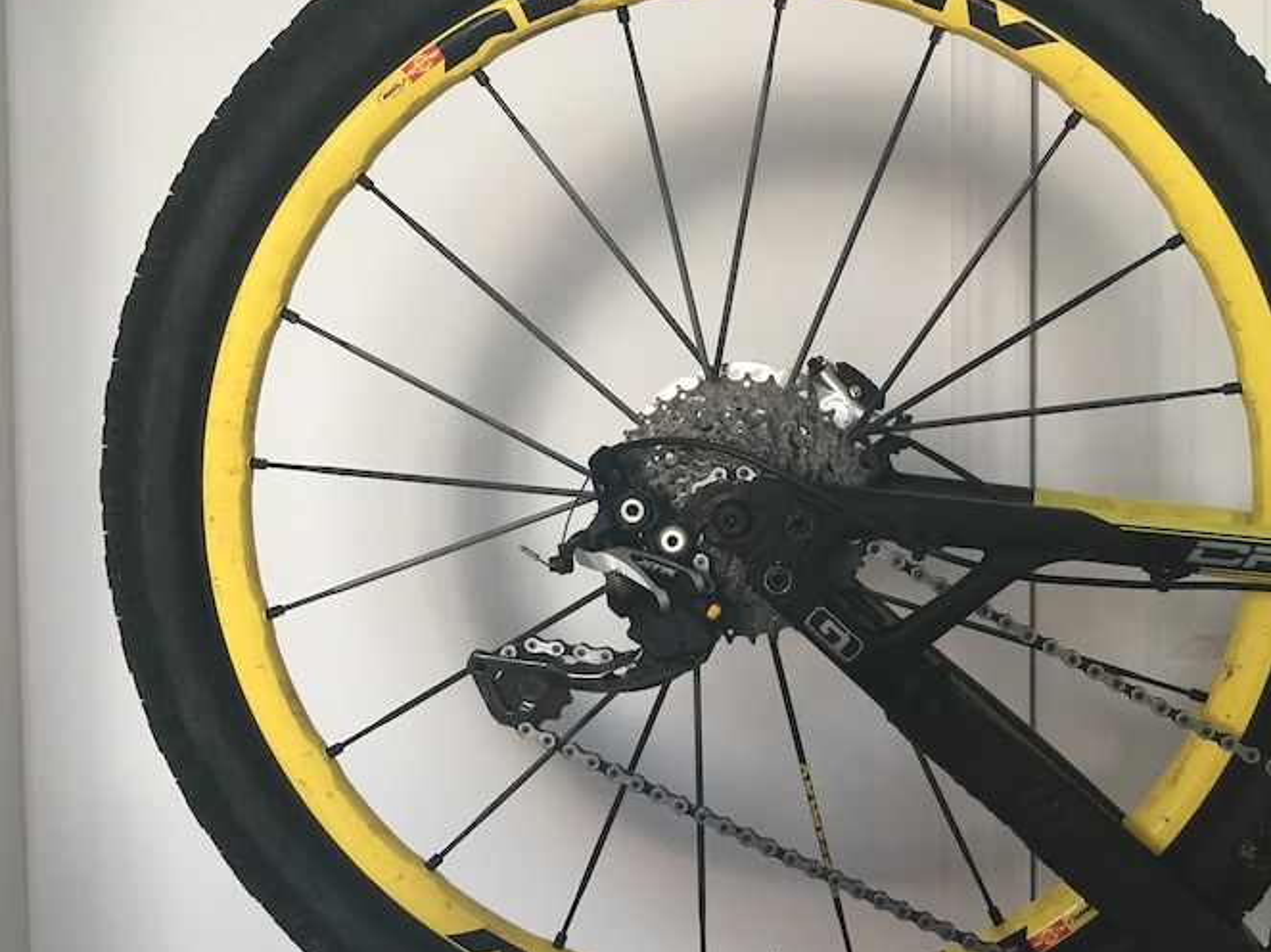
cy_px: 492
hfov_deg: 52.3
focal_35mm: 35
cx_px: 751
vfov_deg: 40.7
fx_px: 1285
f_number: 2.2
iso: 80
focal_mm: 4.15
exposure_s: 1/30
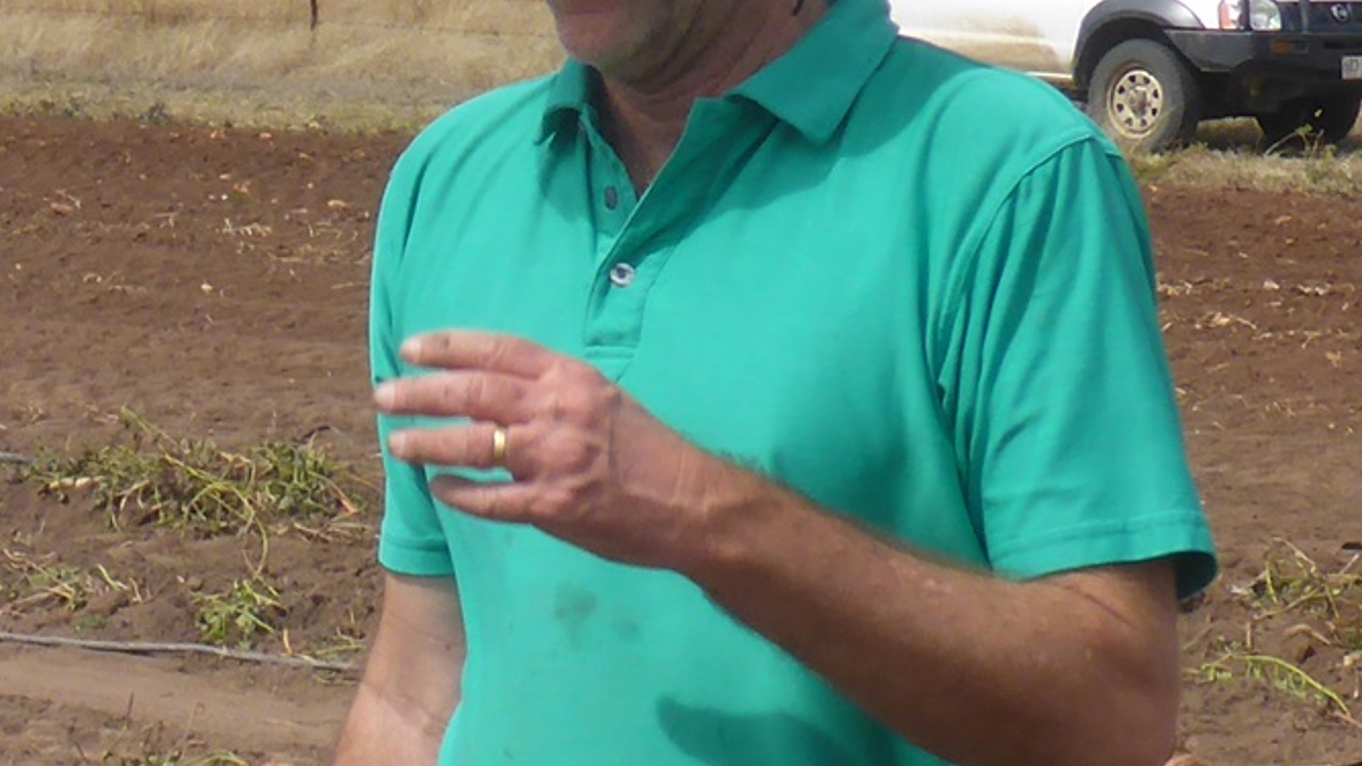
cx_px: -221
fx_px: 7222
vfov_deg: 6.1
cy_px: 642
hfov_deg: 10.6
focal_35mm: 200
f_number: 4.5
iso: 100
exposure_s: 1/640
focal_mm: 8.4
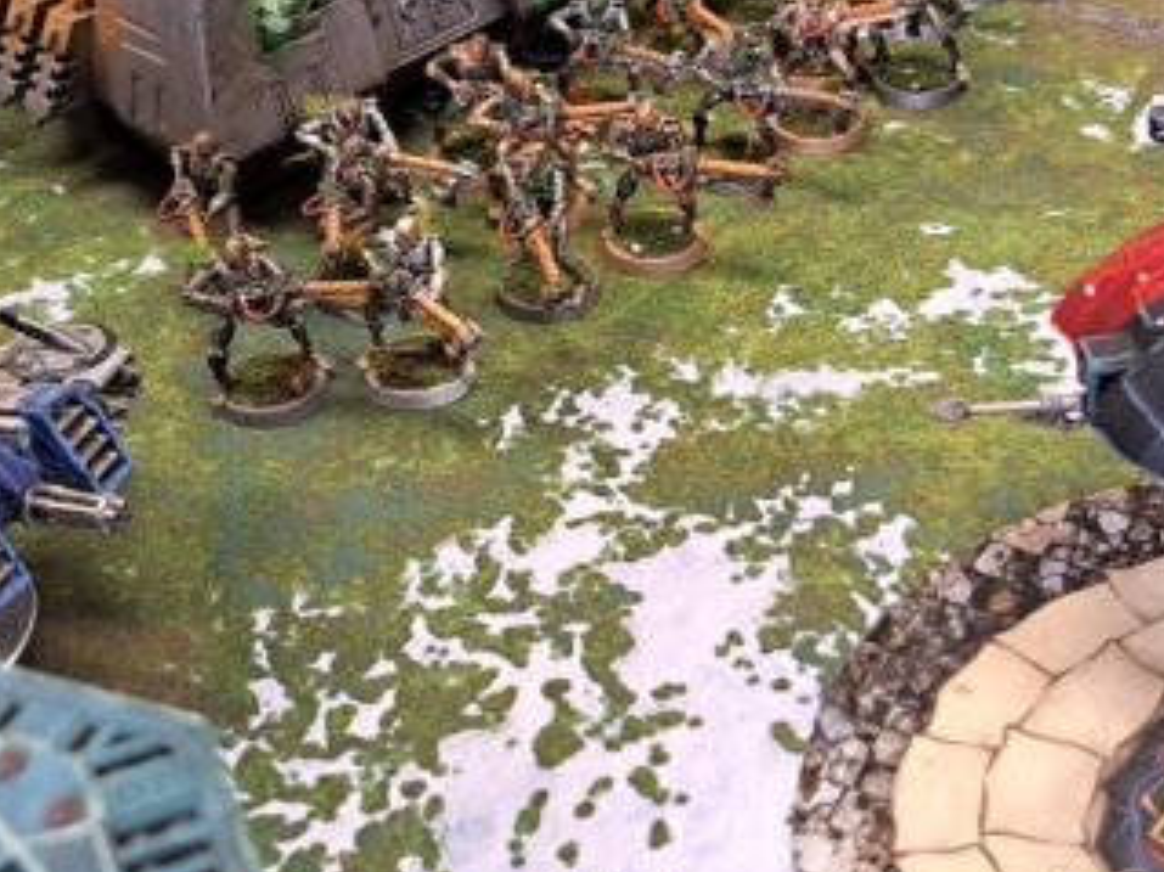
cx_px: 573
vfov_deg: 22.8
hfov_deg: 30.3
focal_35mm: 64
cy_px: 281
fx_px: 2151
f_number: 1.8
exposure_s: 1/60
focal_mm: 5.23
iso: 200
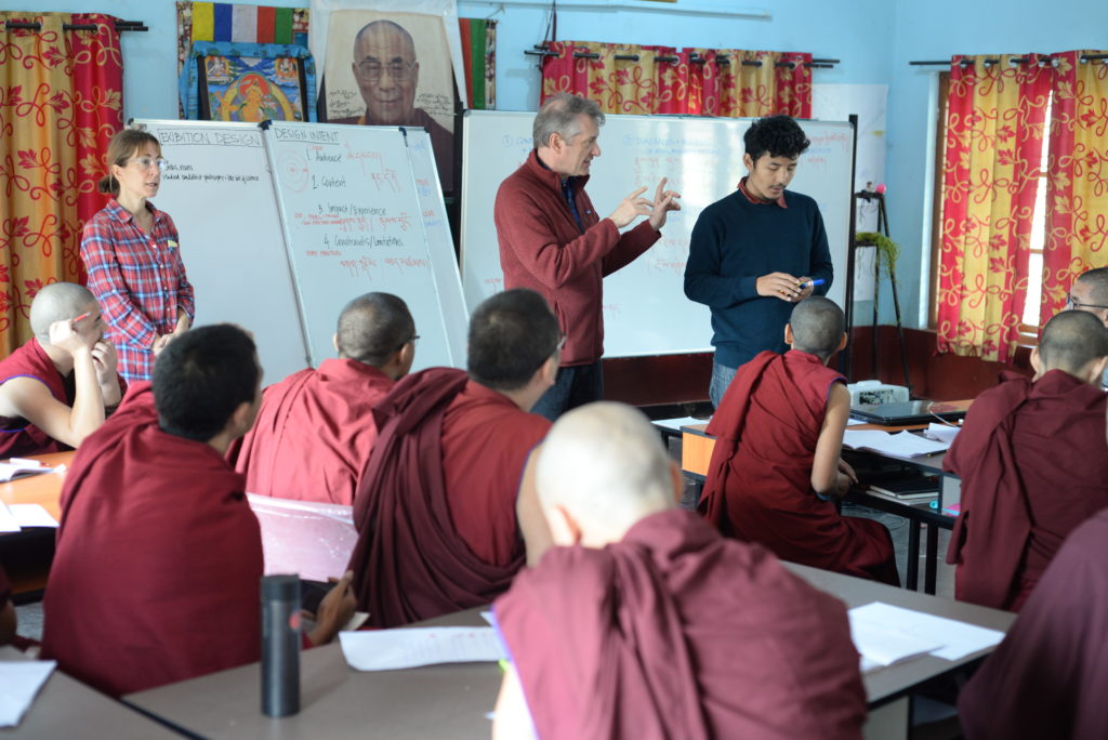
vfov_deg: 27.0
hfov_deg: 39.6
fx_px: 1540
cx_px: 554
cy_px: 370
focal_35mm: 50
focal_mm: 50
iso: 1000
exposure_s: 1/80
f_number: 3.2
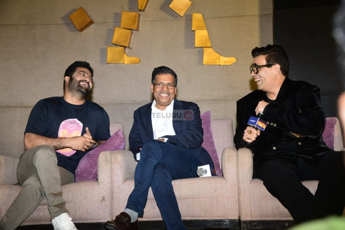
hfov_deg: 18.3
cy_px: 115
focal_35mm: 112
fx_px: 1073
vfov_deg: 12.2
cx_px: 172
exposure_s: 1/125
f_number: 6.3
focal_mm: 112
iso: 500
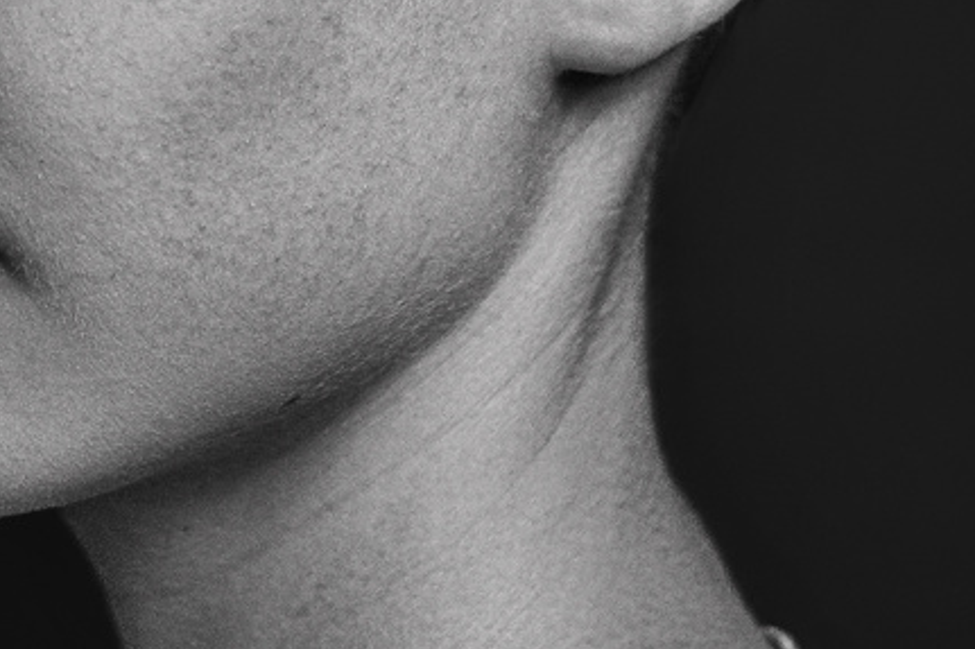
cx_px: 109
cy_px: 104
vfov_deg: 7.3
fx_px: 5089
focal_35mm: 188
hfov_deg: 10.9
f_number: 2.2
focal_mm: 50
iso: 800
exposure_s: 1/400
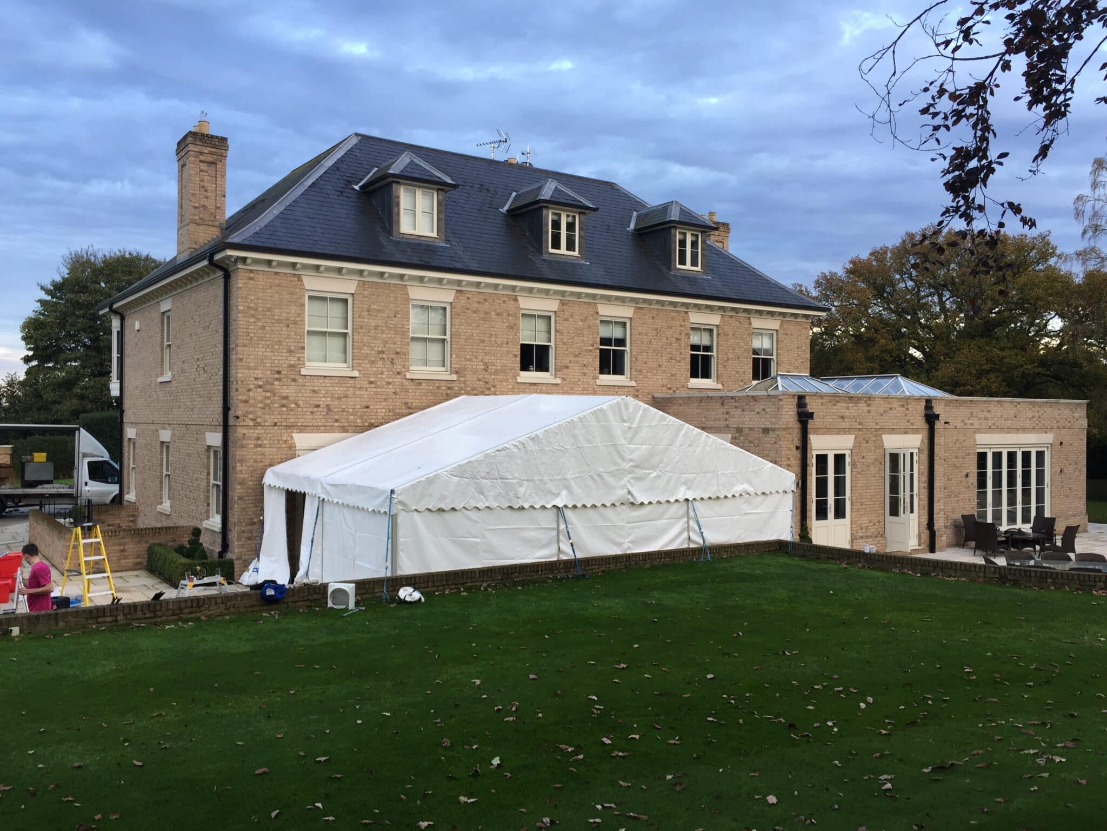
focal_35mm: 29
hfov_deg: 61.7
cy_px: 416
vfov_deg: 48.2
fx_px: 927
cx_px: 554
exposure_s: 1/50
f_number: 2.2
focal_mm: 4.15
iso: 32
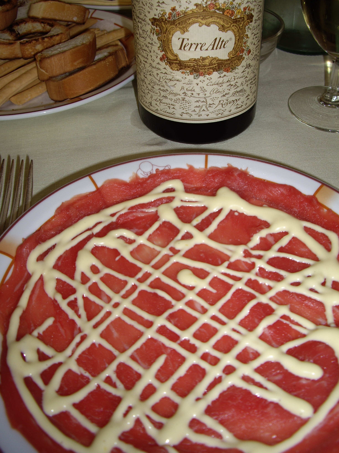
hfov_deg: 37.7
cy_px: 226
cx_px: 170
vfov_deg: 49.0
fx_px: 496
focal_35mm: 38
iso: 50
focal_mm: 7.9
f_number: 5.6
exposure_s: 1/40
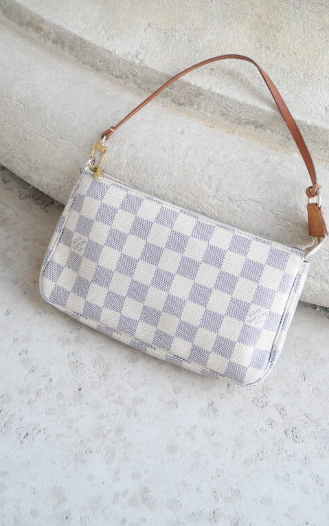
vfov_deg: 55.7
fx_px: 488
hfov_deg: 37.1
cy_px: 182
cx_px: 205
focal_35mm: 34
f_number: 3.5
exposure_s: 1/60
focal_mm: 12
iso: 400
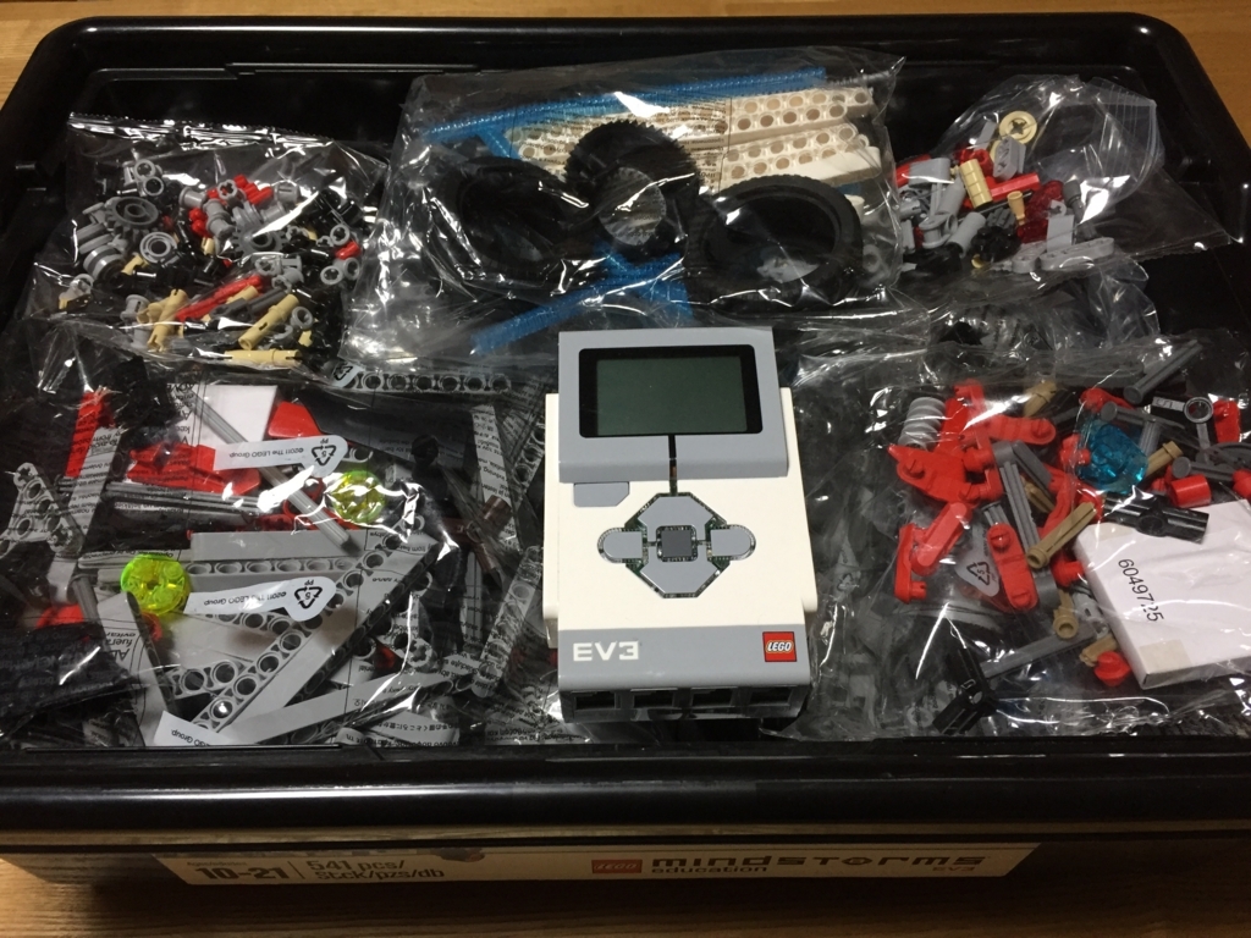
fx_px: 1048
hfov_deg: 61.7
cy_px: 469
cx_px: 626
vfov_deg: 48.2
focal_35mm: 29
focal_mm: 4.15
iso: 125
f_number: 2.2
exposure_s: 1/30
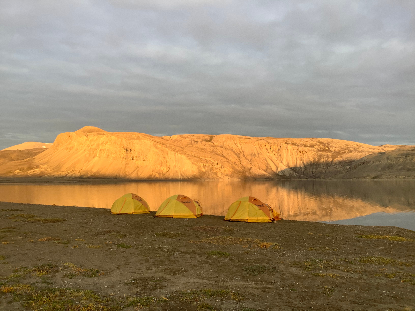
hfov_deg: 58.4
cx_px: 208
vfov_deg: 45.4
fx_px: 372
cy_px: 156
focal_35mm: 31
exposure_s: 1/120
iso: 25
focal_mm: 3.3
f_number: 2.4
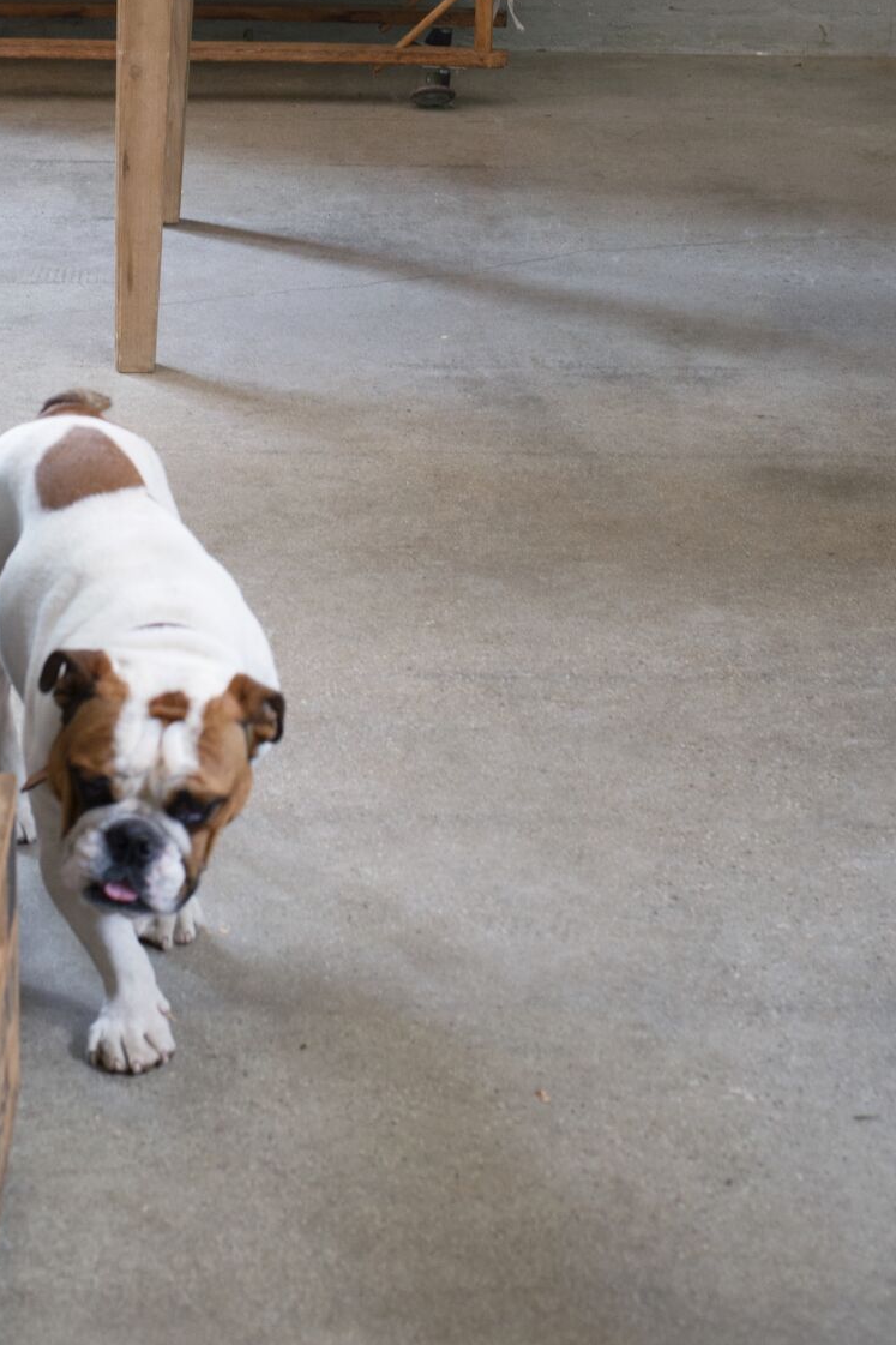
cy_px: 207
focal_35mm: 98
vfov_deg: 20.5
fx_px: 3660
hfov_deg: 13.9
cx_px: 297
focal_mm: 50
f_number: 5.6
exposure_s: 1/50
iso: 1000
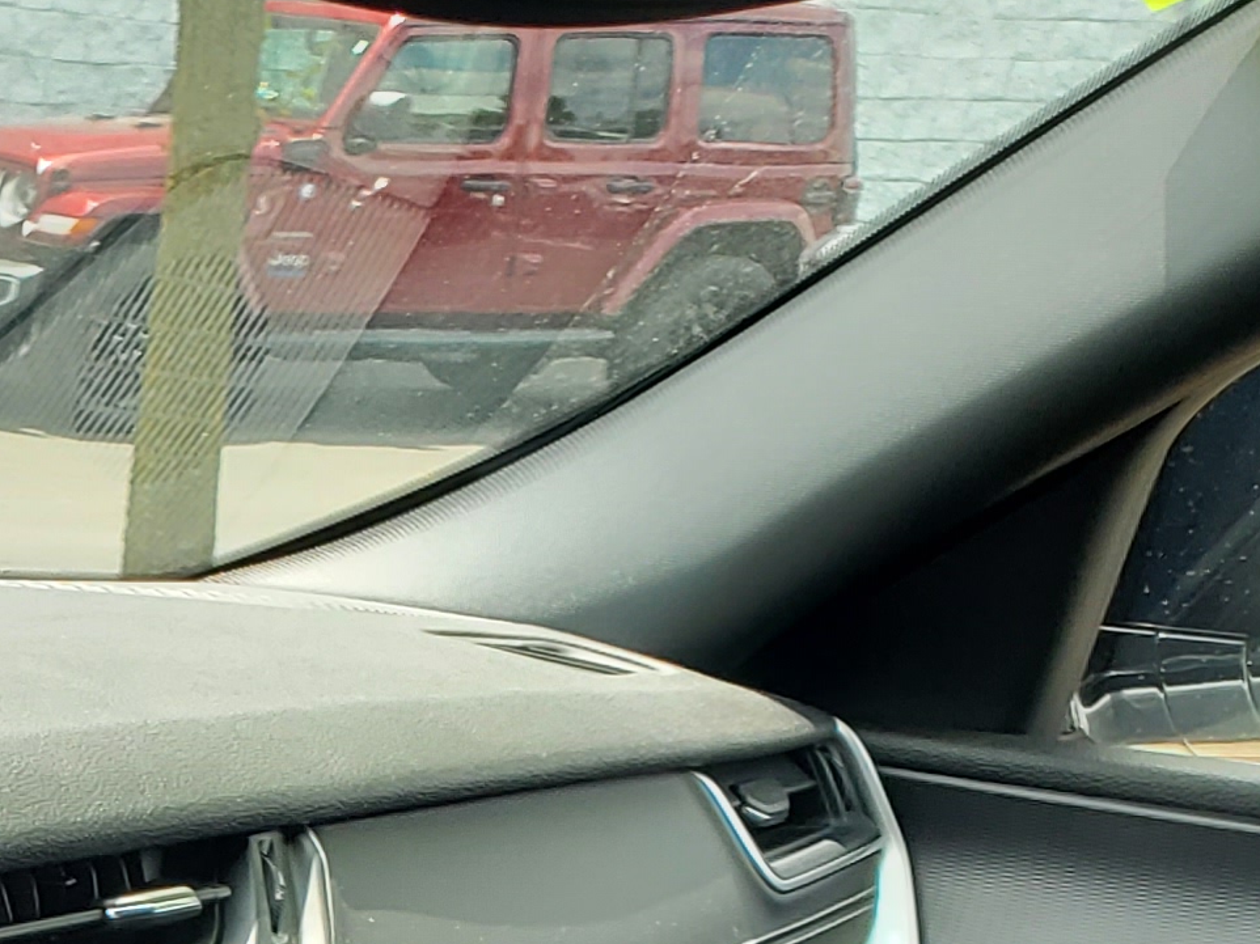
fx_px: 3967
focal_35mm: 109
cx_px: -881
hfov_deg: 15.8
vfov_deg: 12.0
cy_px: 1915
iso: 50
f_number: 2.4
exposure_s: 1/153
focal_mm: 4.3
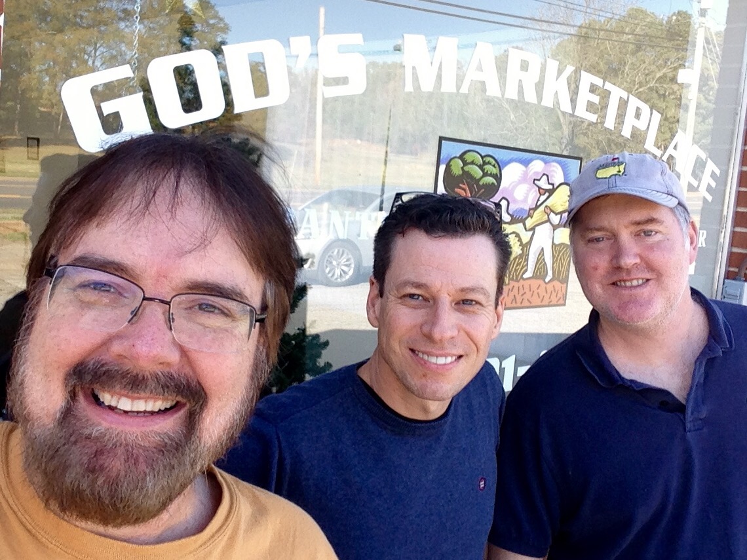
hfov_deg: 52.6
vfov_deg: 40.7
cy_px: 280
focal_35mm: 35
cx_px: 374
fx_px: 755
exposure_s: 1/120
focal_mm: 2.18
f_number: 2.4
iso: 32
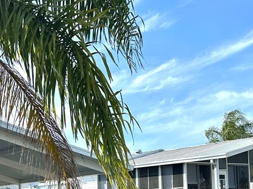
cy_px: 196
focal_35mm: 59
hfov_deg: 30.2
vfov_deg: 23.6
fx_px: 431
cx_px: -7
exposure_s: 1/3597
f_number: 1.78
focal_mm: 6.86
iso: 80
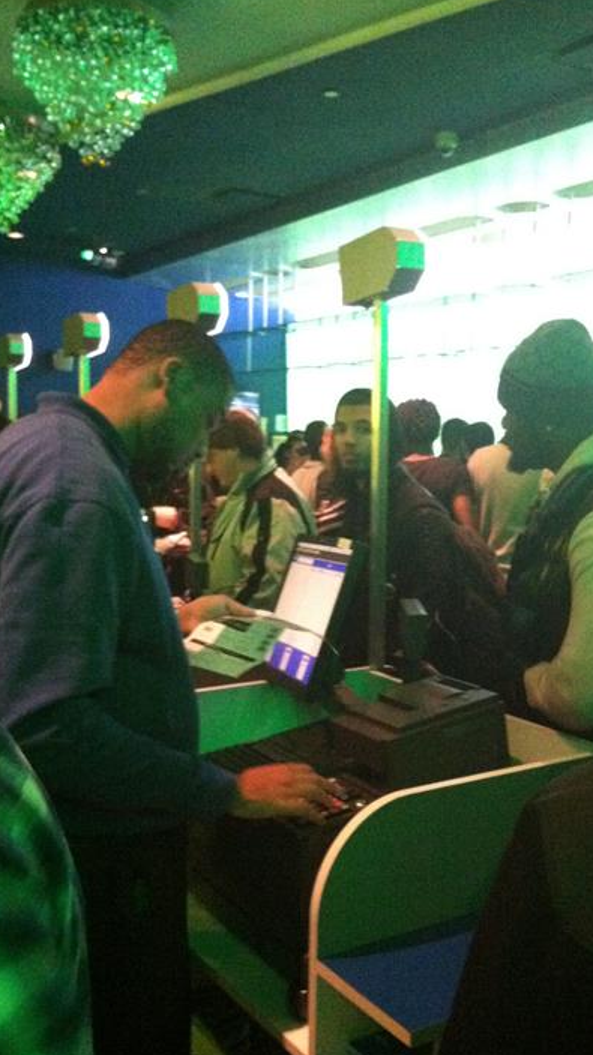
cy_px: 524
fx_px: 1091
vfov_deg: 51.6
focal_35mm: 39
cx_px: 364
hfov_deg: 30.3
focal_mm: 3.85
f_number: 2.8
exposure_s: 1/15
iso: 1000
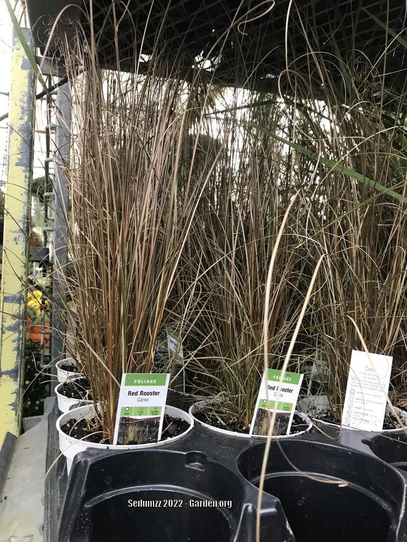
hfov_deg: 49.7
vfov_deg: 63.4
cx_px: 204
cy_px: 271
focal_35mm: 28
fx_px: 439
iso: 32
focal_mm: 3.99
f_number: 1.8
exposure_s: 1/40
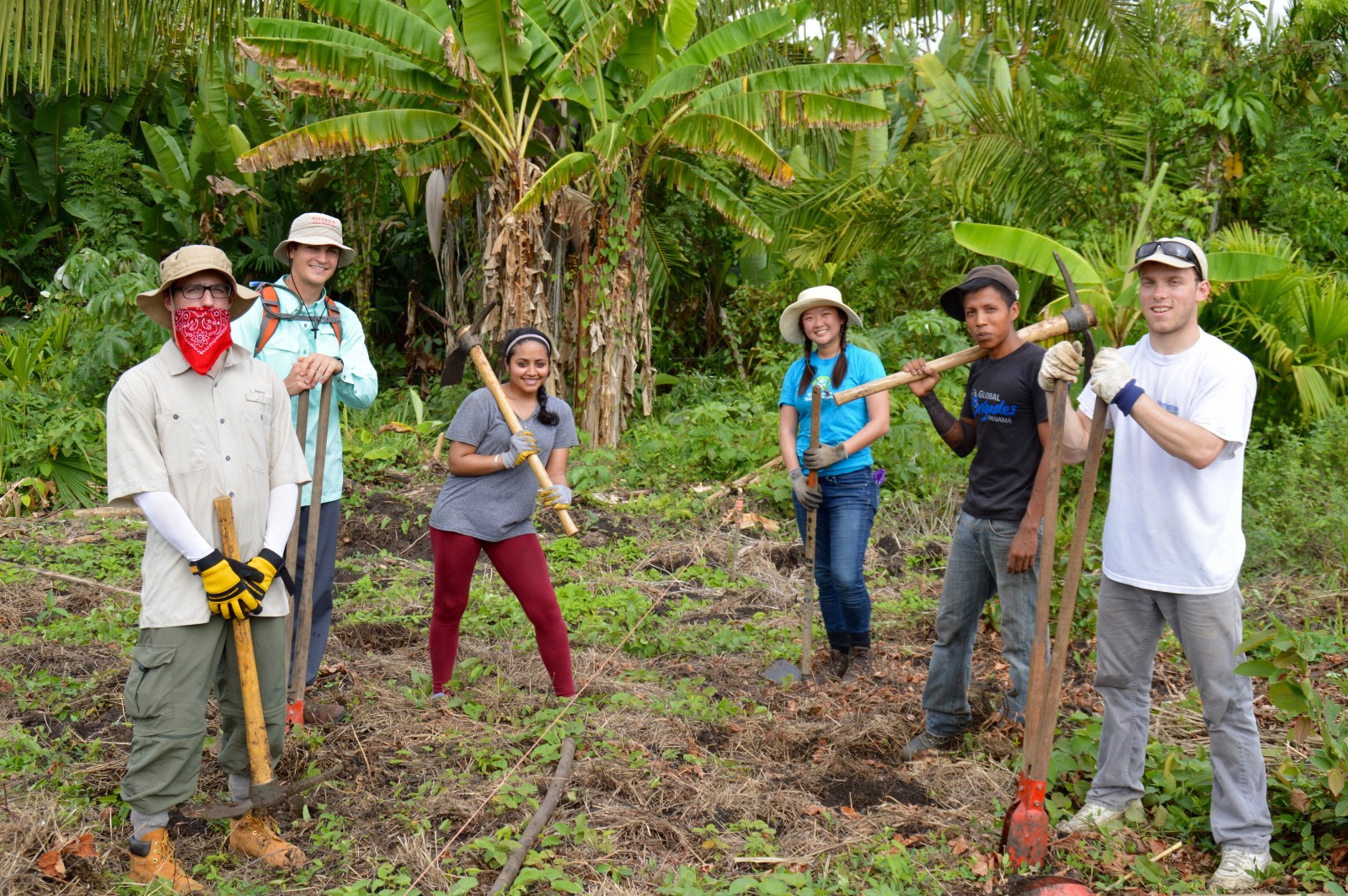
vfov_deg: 28.0
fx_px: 1796
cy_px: 448
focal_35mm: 48
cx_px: 674
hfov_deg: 41.1
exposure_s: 1/200
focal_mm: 32
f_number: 7.1
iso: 100
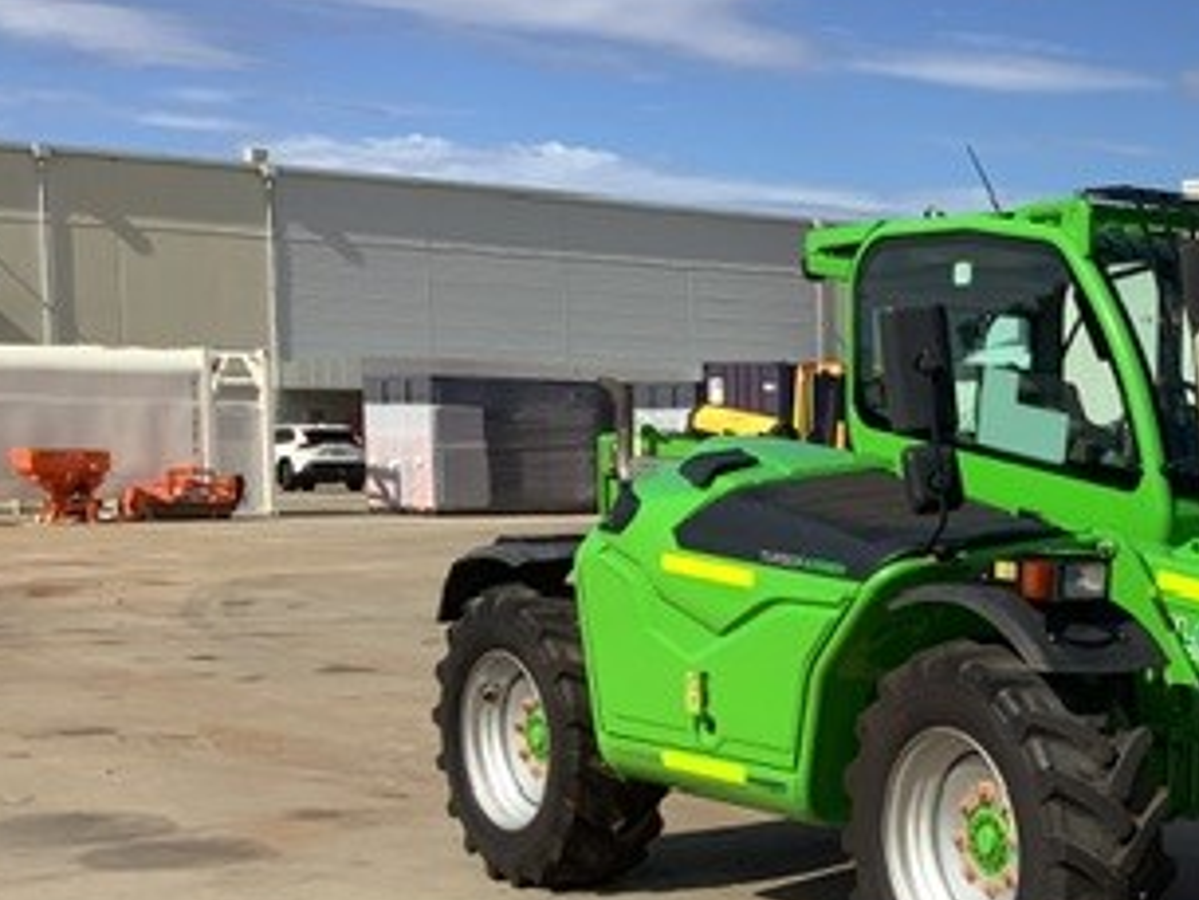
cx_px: 1168
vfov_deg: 22.2
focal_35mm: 65
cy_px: 762
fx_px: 2252
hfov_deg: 28.2
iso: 25
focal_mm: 3.3
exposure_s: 1/1698
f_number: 2.4
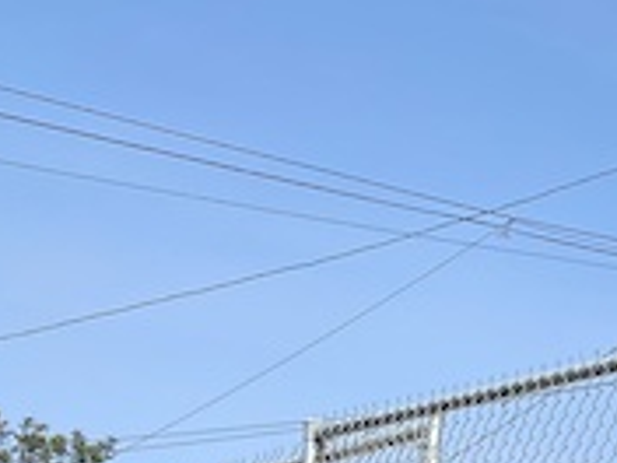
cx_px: 1329
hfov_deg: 13.6
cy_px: 828
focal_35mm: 118
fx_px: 2103
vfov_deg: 11.6
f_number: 1.8
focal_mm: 4.25
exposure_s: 1/2268
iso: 32
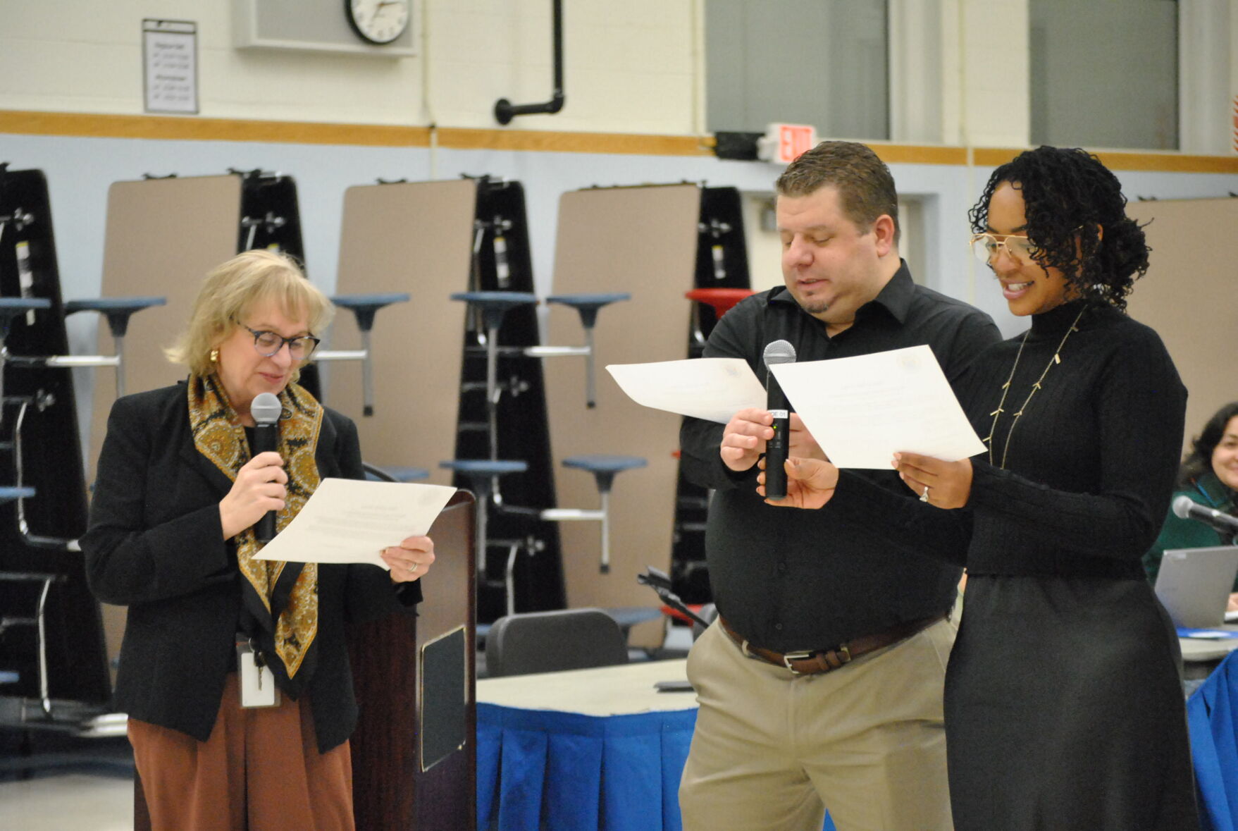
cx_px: 619
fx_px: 3721
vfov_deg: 12.7
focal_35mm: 108
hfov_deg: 18.9
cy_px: 416
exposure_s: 1/100
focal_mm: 72
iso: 1600
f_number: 4.2
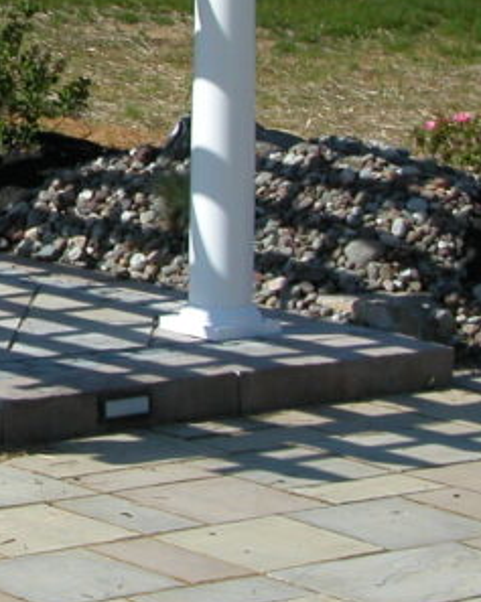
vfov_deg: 10.5
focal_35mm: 182
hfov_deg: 8.2
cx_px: -361
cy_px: -8
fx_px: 3244
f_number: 5.5
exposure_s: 1/461
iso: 100
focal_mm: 13.7
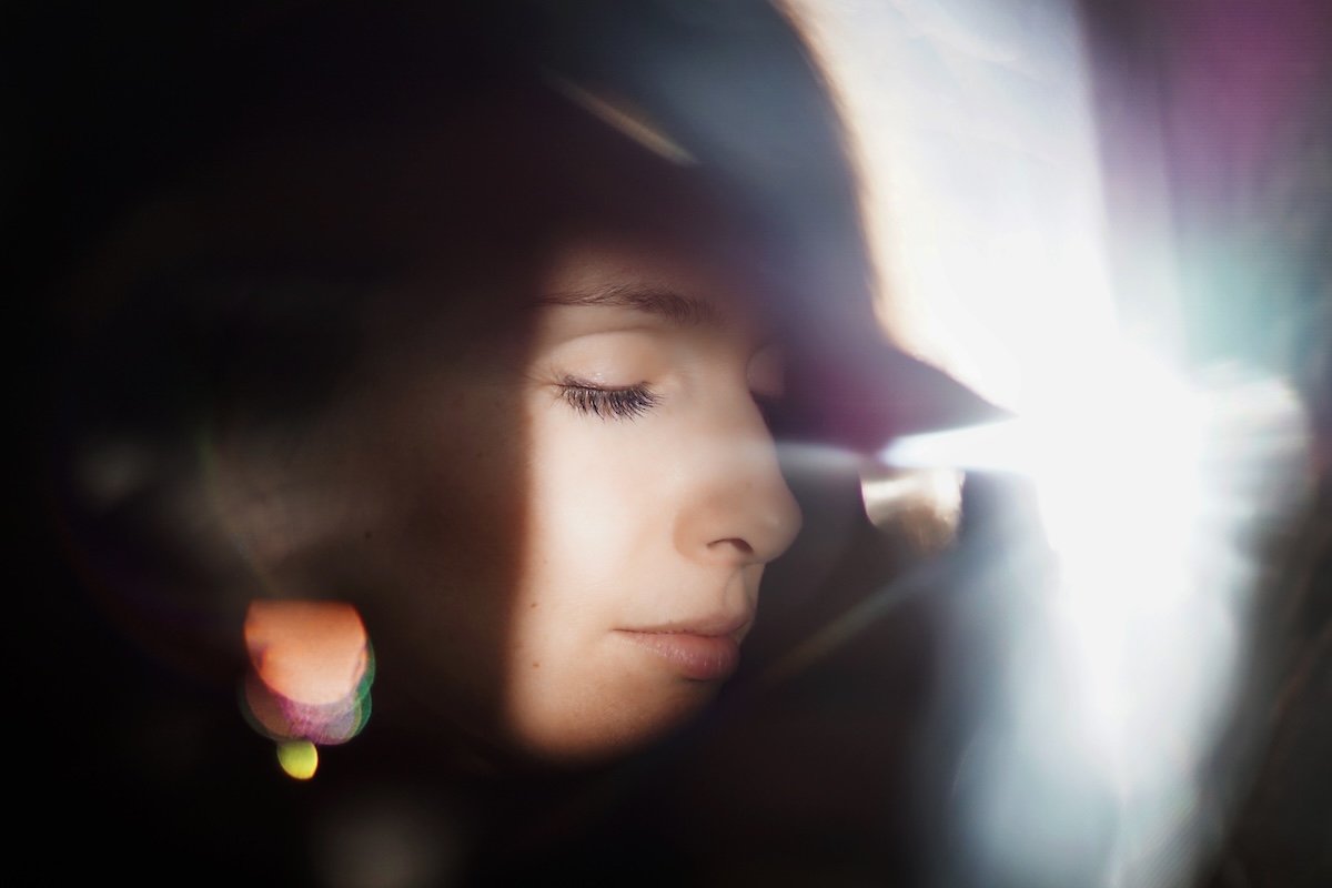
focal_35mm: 75
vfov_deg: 18.2
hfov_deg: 27.0
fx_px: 2775
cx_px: 666
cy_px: 444
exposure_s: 1/8000
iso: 400
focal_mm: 50
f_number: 2
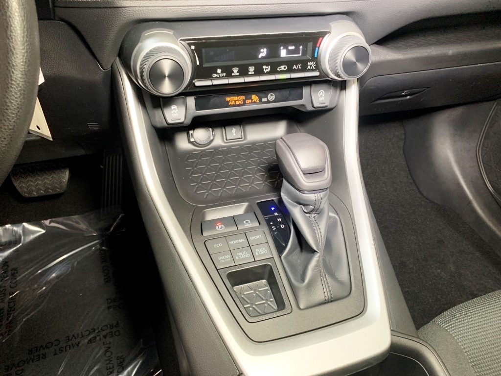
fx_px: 376
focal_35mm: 26
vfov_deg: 53.1
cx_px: 250
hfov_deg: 67.3
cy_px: 188
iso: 320
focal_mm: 4.25
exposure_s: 1/30
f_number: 1.8
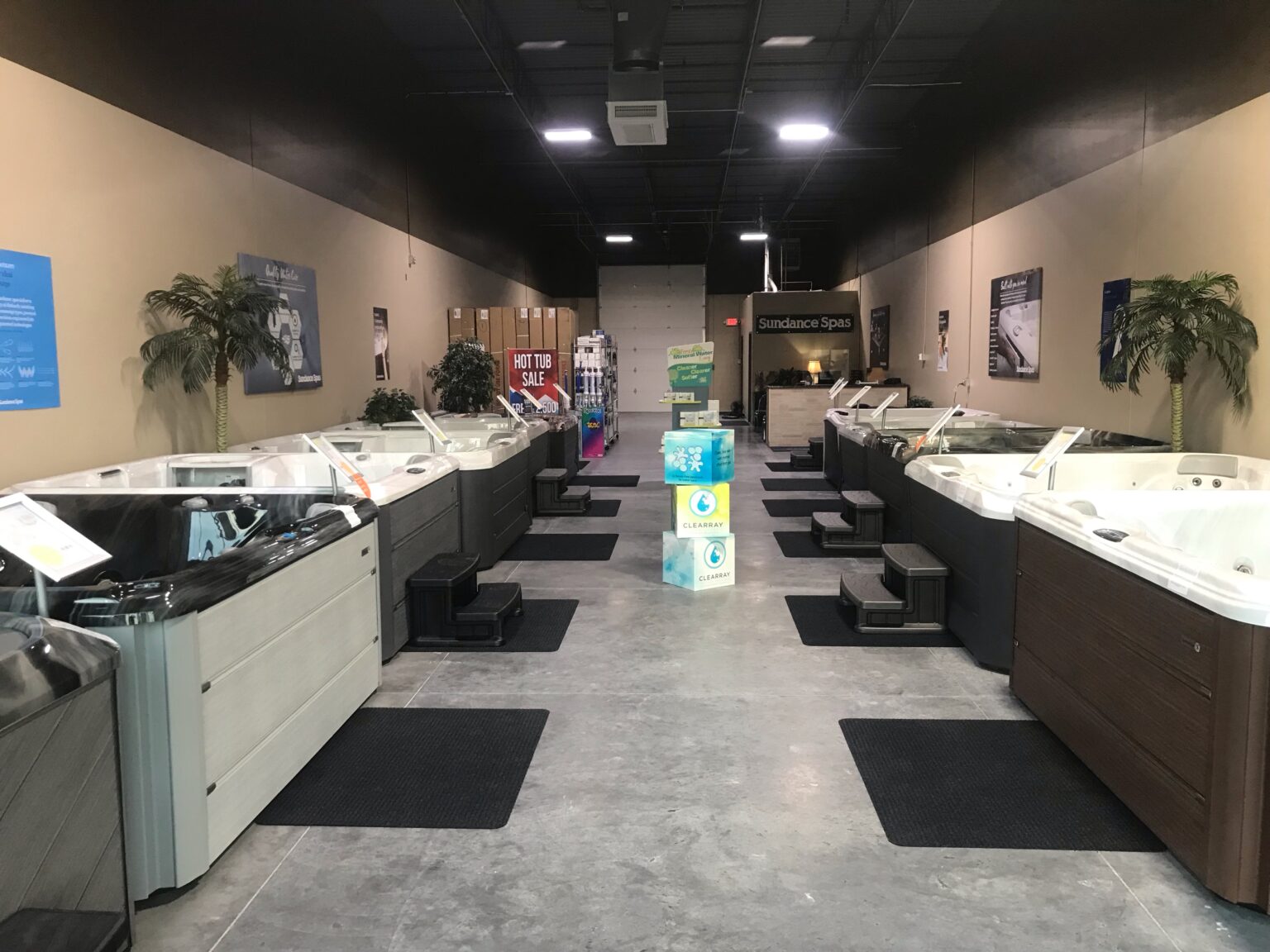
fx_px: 1027
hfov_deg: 63.4
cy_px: 476
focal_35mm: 28
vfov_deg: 49.7
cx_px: 635
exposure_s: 1/17
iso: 40
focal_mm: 3.99
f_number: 1.8
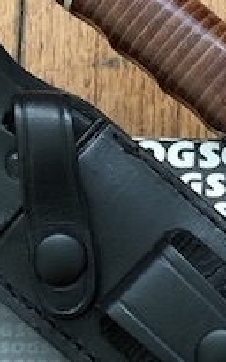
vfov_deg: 15.3
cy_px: 165
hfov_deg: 9.4
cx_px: 292
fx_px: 1351
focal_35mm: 137
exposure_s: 1/15
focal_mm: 3.99
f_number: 1.8
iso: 64
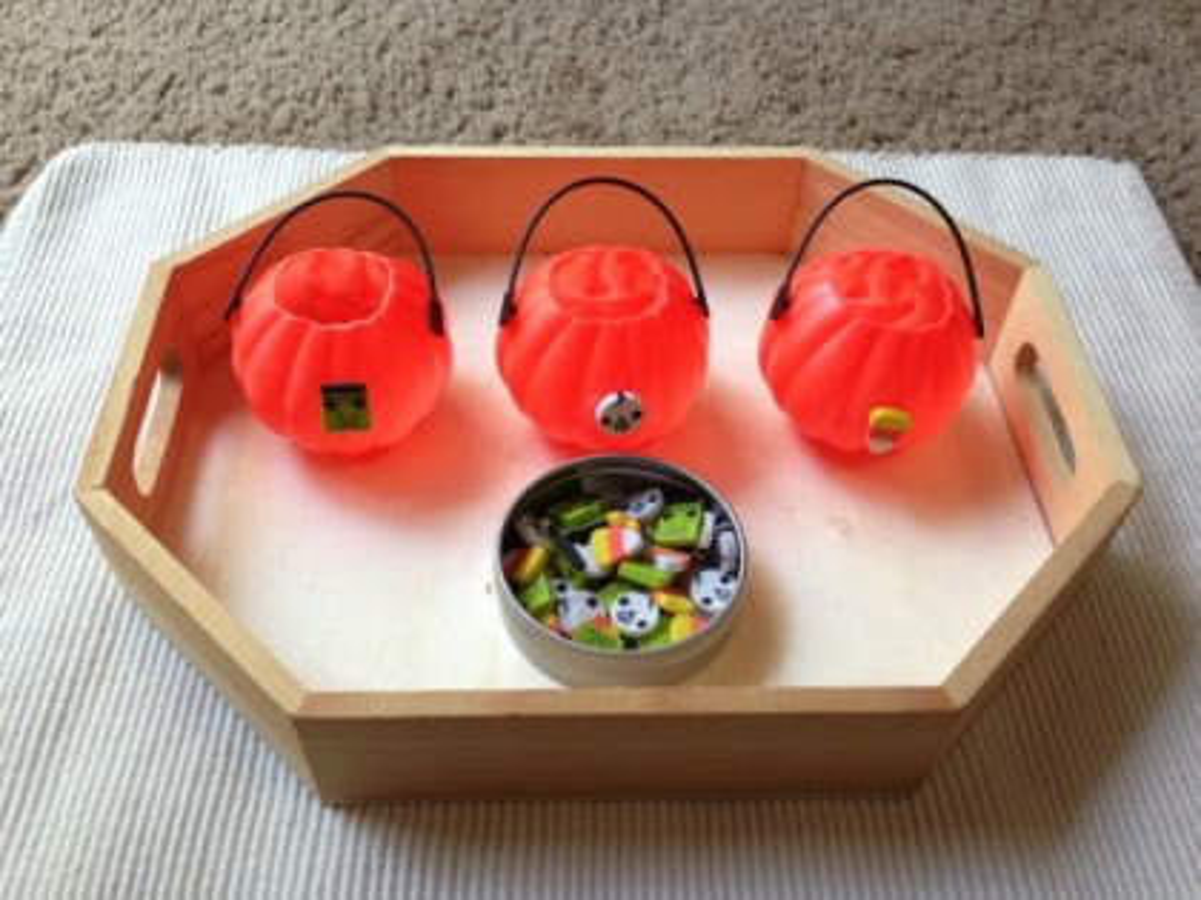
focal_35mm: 33
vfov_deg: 42.9
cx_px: 600
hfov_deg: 55.4
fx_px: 1145
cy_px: 450
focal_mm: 4.12
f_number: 2.4
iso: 80
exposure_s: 1/20
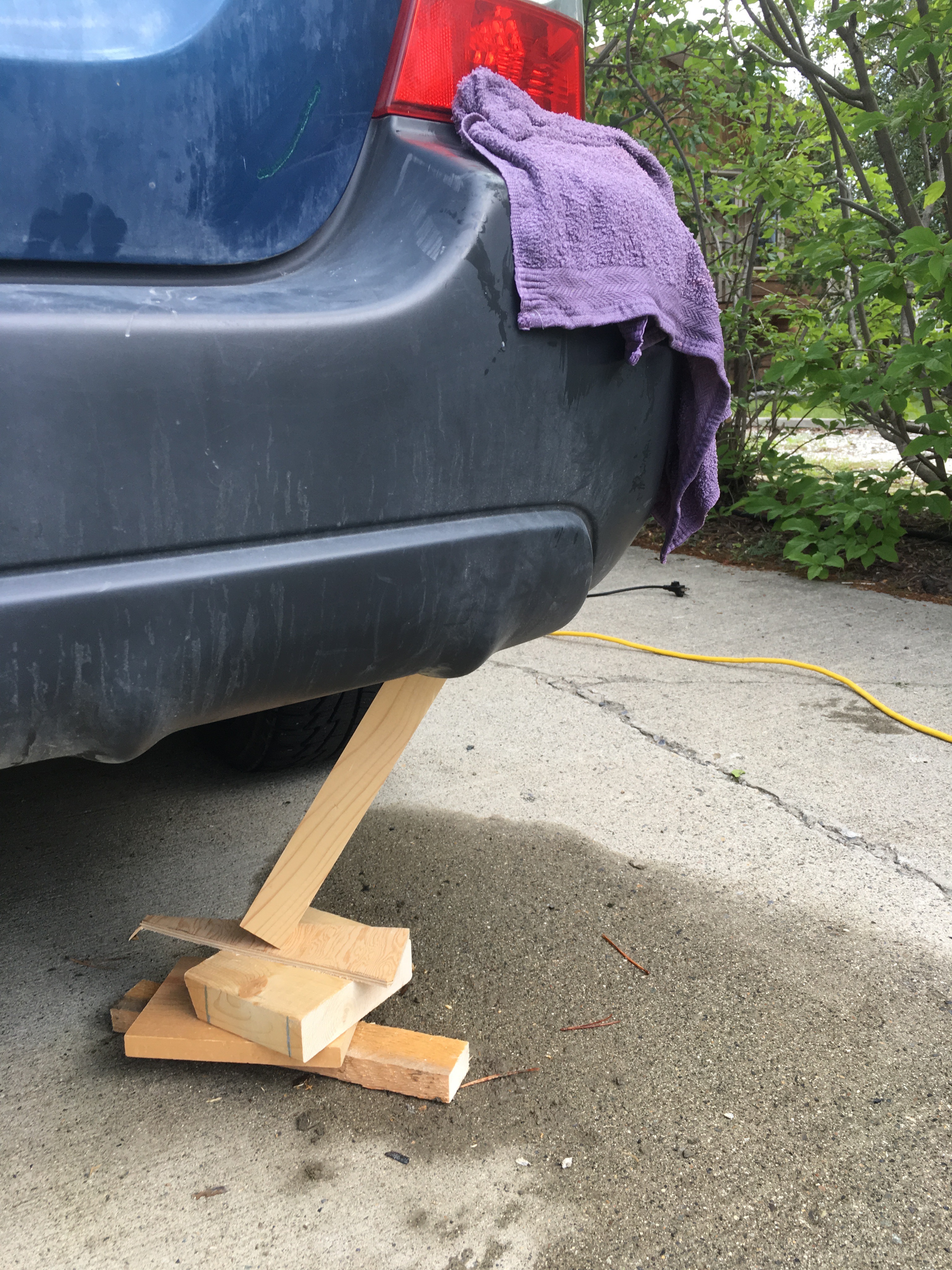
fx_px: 1063
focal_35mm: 29
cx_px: 476
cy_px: 635
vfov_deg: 61.7
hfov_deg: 48.2
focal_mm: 4.15
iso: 32
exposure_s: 1/120
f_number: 2.2
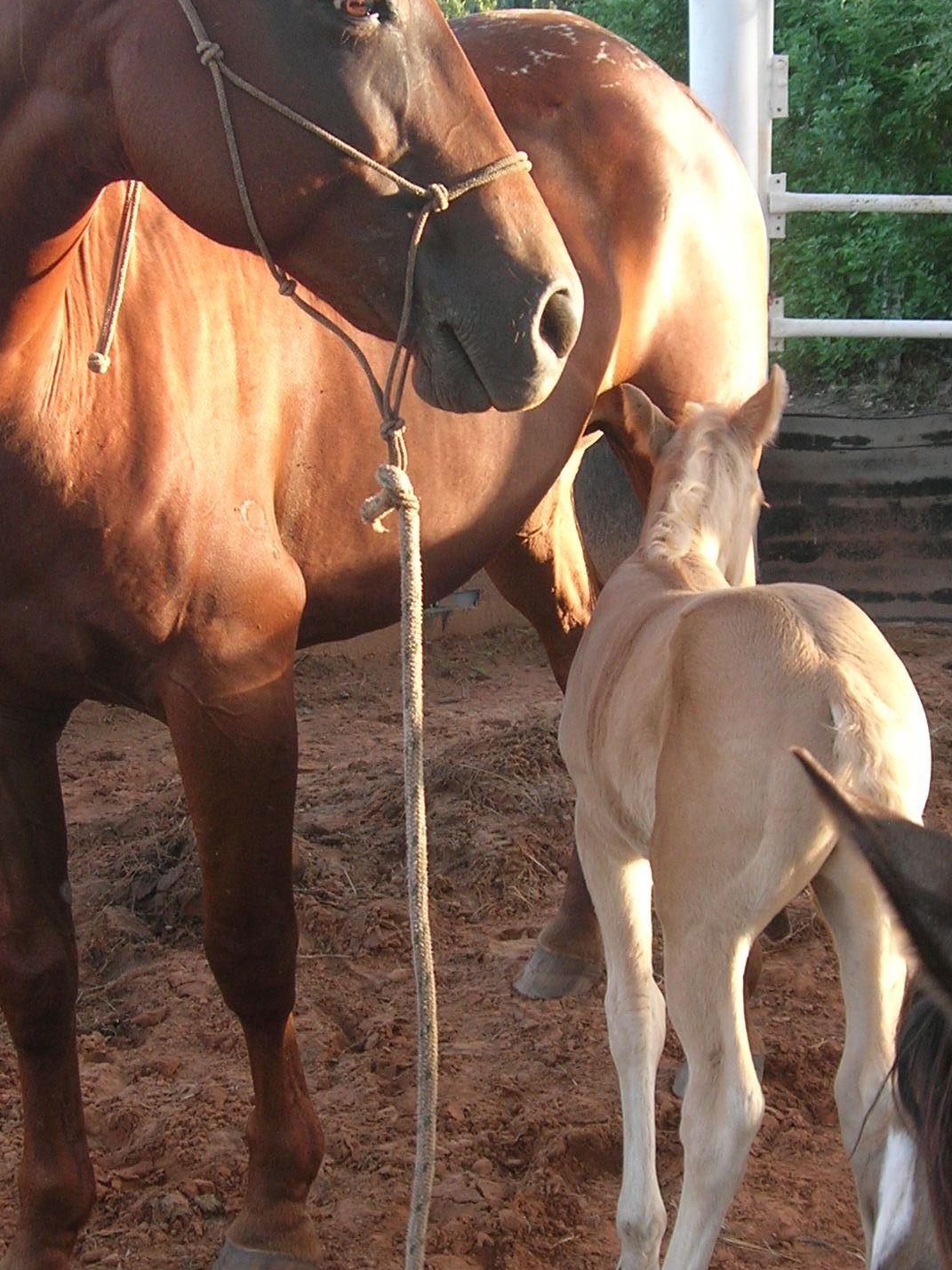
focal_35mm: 69
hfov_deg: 21.3
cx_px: 473
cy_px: 717
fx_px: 2529
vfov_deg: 28.1
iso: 64
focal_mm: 7.8
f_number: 2.8
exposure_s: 1/123
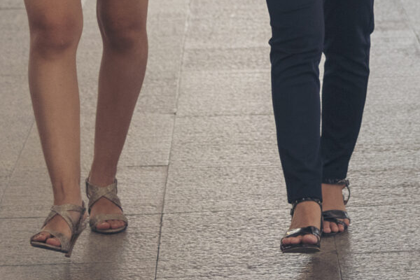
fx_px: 2590
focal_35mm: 222
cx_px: 605
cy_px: -199
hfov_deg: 9.1
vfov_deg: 6.1
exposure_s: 1/1000
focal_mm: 52
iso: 800
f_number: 4
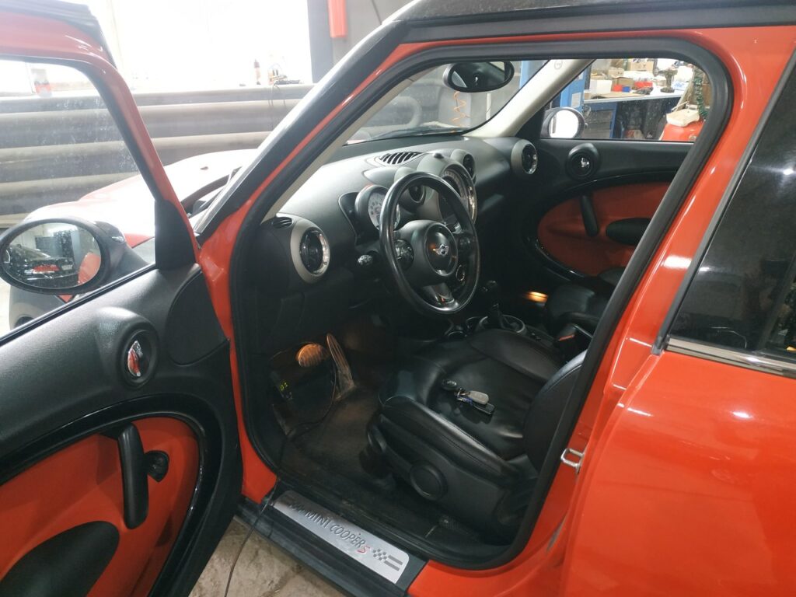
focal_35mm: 24
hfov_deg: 71.6
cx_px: 398
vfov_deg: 56.8
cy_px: 298
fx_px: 552
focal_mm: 3.94
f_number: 1.9
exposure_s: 1/20
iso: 500
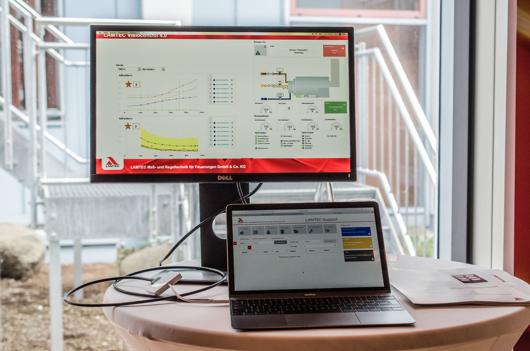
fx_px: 882
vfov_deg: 22.5
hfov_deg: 33.5
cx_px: 265
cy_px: 176
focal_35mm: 60
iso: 320
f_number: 5
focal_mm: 40
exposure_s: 1/200
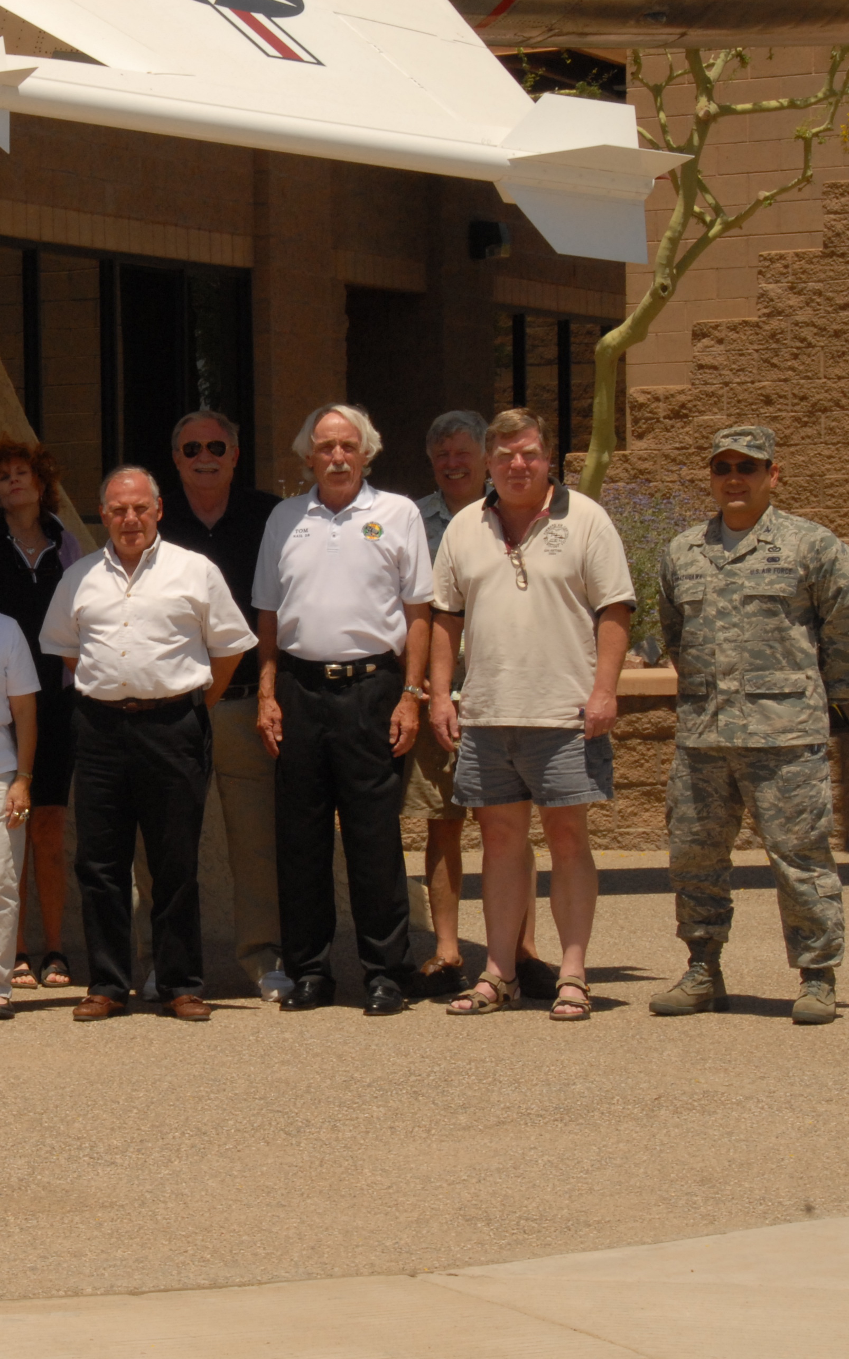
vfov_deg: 16.5
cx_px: 8
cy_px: 674
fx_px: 4693
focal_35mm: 127
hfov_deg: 10.3
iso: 400
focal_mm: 55
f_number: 22
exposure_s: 1/250
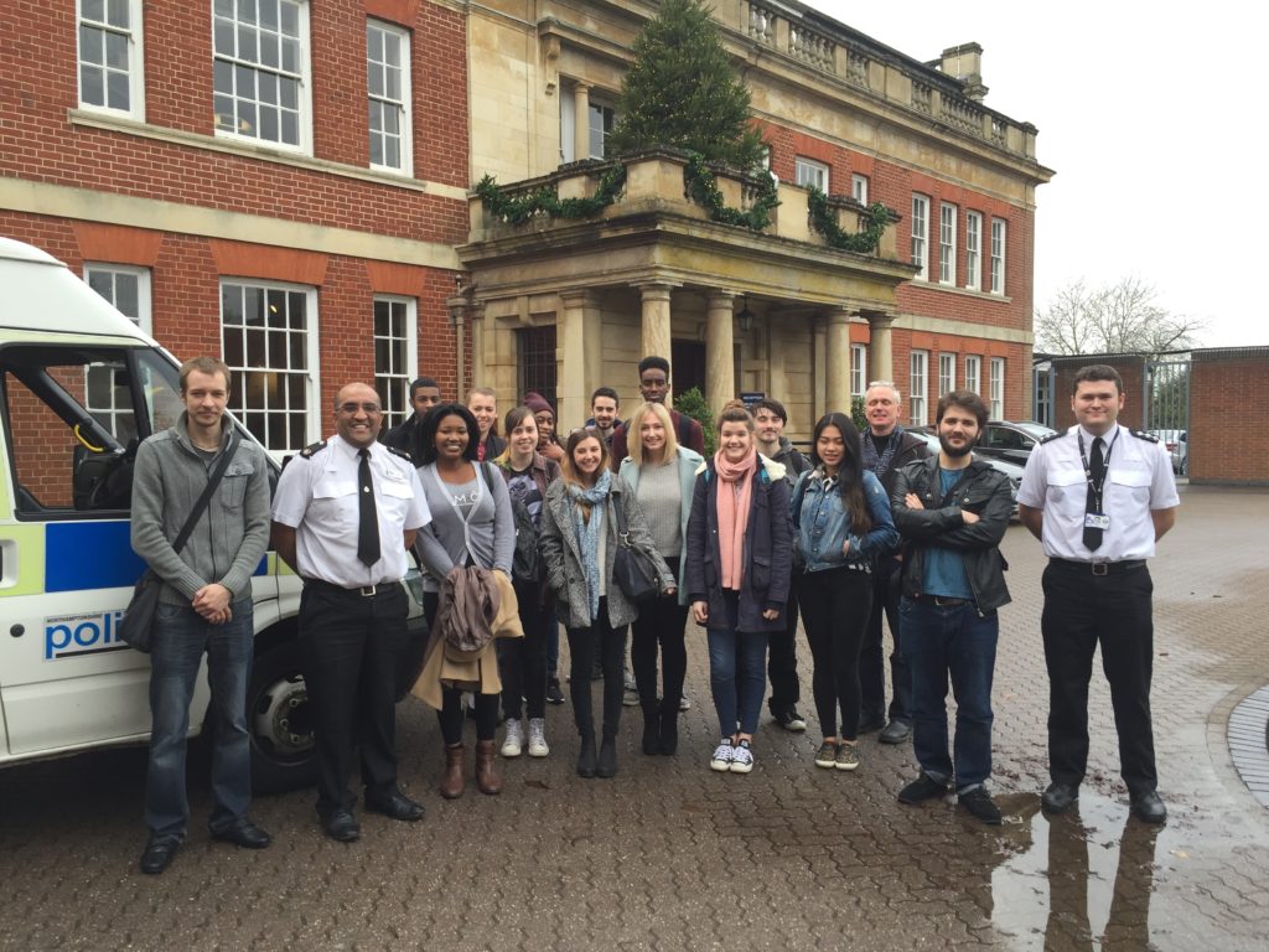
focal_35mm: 29
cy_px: 476
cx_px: 634
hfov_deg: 61.7
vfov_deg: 48.2
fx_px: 1063
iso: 32
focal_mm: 4.15
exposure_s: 1/113
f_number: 2.2
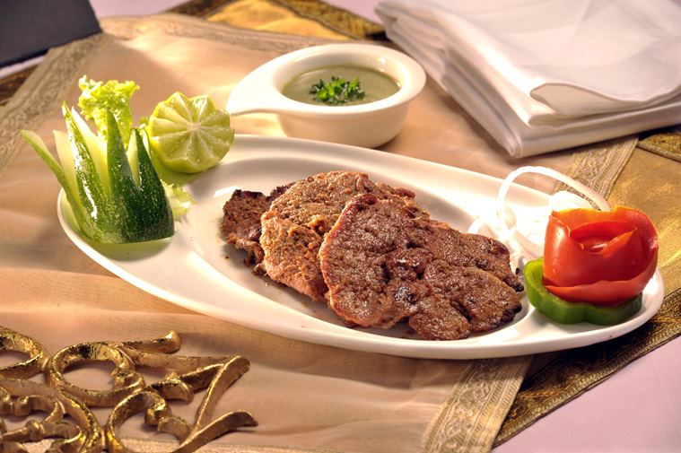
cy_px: 226
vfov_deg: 10.1
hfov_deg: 15.2
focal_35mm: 135
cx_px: 340
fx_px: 2552
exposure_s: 1/125
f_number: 20
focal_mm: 135
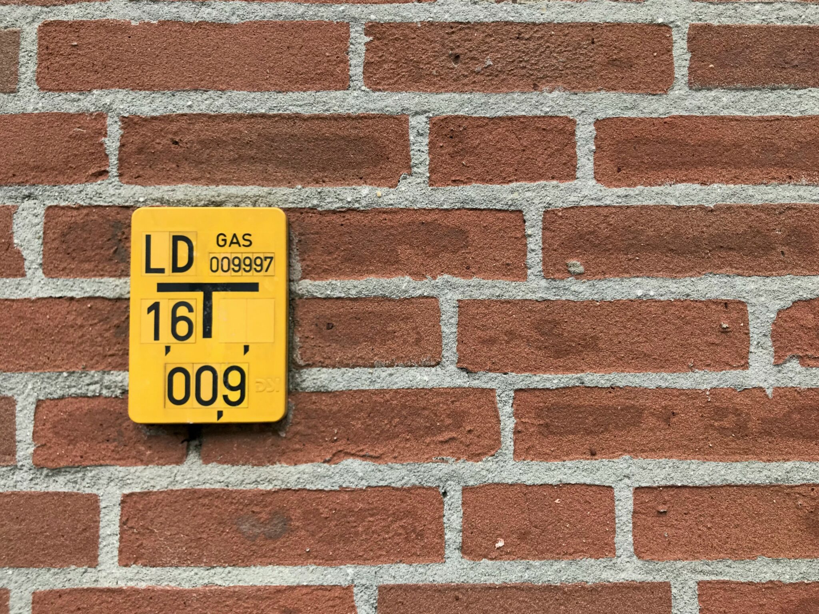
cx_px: 410
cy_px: 307
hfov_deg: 63.4
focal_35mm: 28
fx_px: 662
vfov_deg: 49.7
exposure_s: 1/798
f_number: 1.8
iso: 20
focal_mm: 3.99
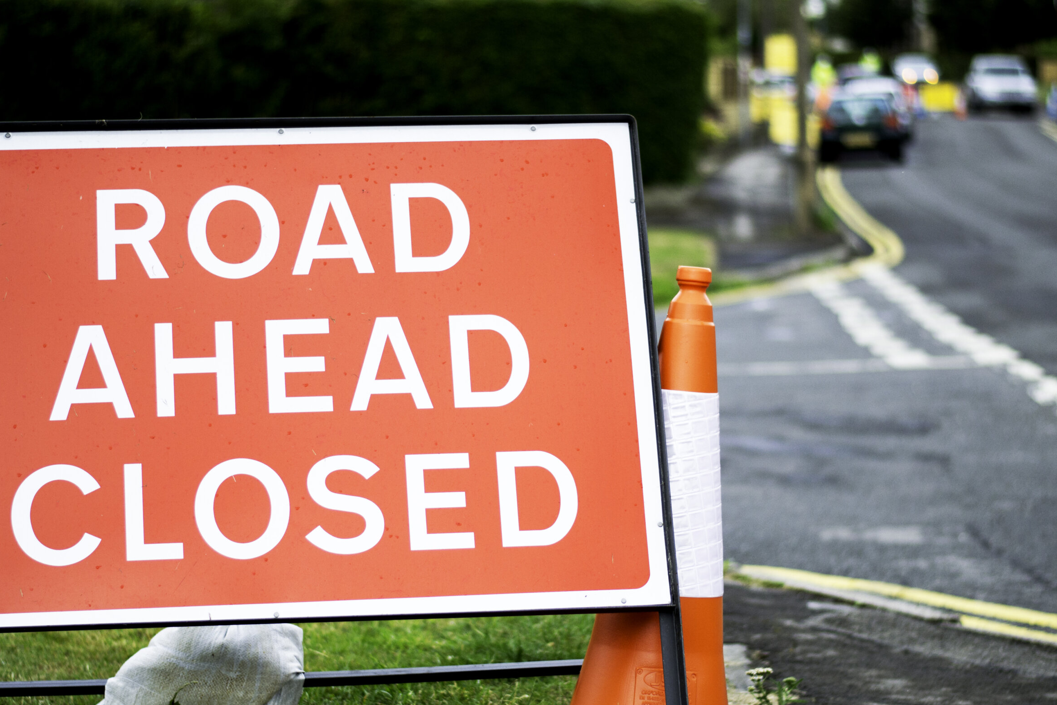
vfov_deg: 16.7
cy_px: 382
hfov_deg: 24.8
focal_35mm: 82
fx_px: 2408
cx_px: 561
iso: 400
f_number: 1.8
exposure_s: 1/4000
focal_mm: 50
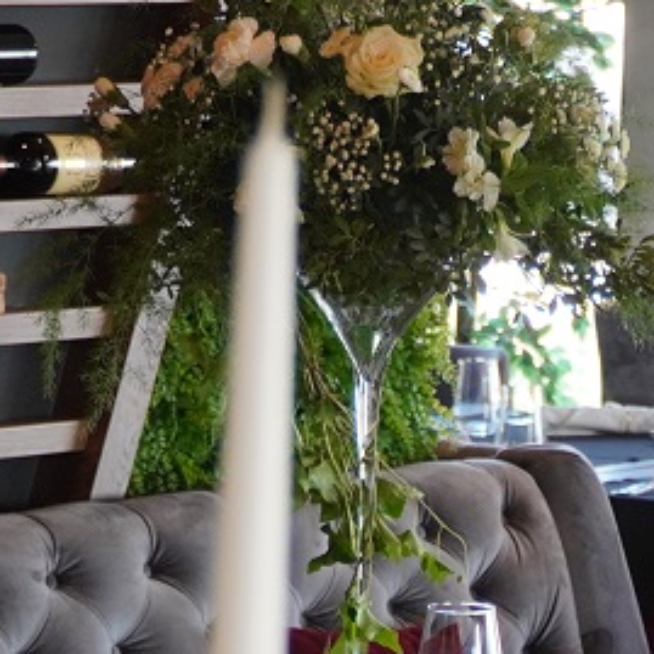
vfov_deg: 7.7
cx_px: 649
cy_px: 689
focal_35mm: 227
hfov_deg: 7.7
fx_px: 4852
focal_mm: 40
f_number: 4
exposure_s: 1/100
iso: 640
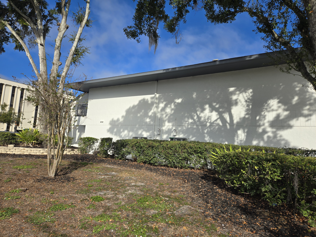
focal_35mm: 23
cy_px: 118
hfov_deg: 73.9
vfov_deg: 58.9
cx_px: 158
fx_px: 210
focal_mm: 5.4
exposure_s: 1/2593
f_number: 1.8
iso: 25
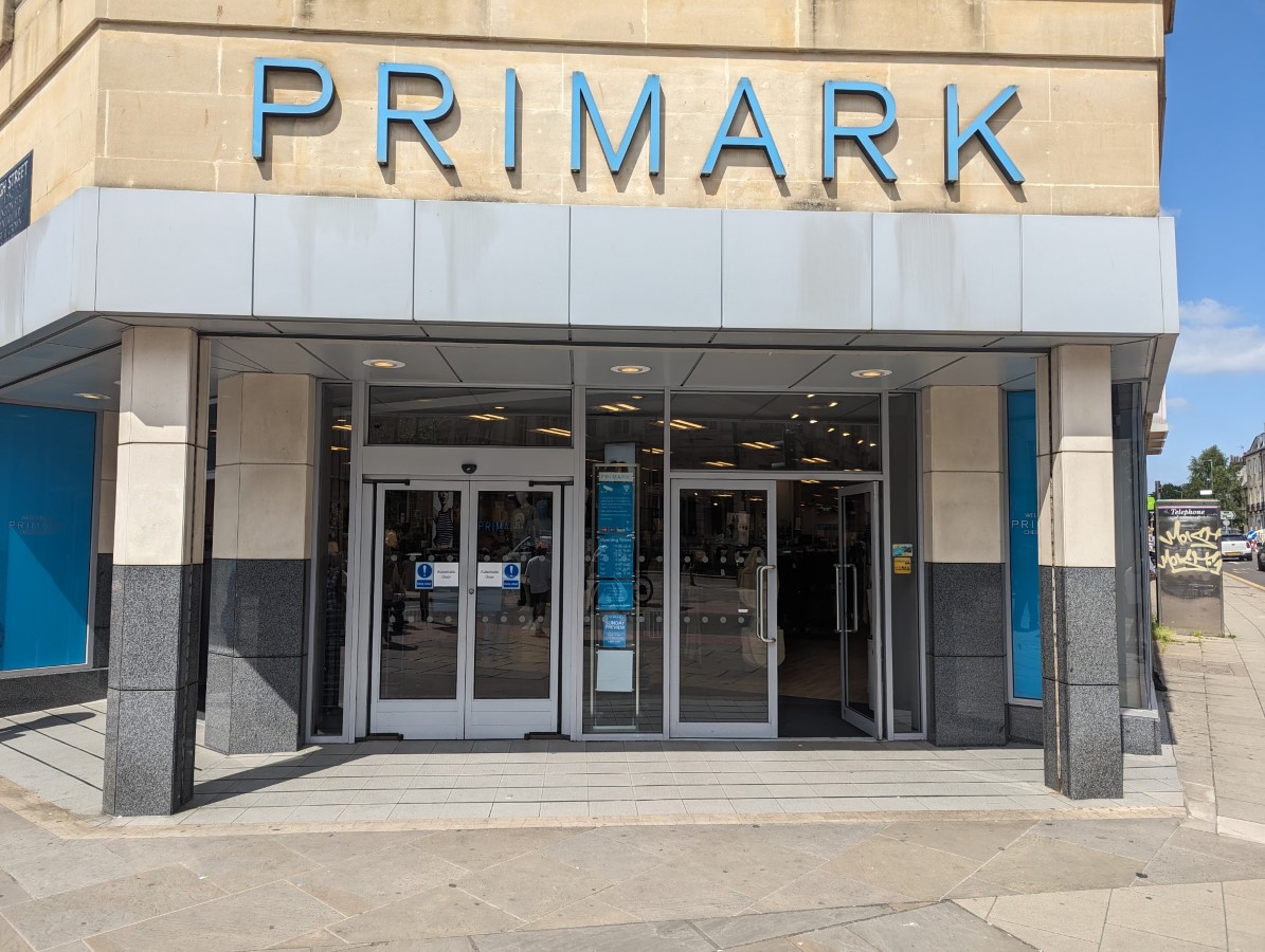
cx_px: 632
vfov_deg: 56.9
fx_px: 878
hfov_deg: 71.5
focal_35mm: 24
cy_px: 476
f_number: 1.85
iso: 45
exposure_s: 1/2020
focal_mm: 6.81
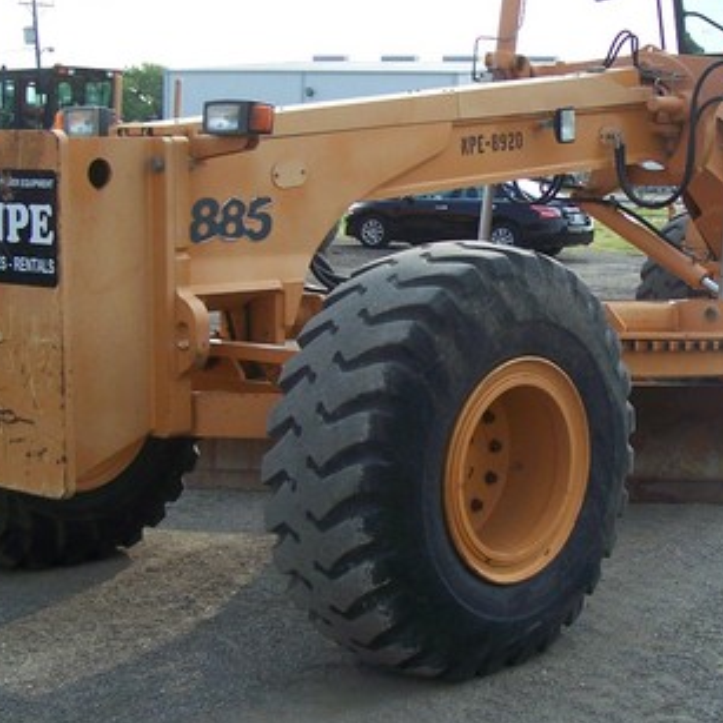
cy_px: 370
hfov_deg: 24.3
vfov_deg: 24.7
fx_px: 1654
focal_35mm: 70
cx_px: 568
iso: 80
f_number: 2.8
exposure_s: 1/800
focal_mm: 6.3
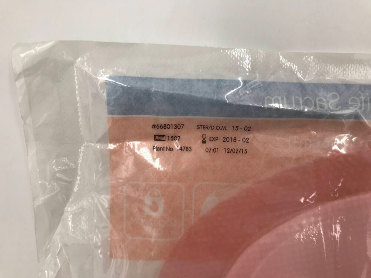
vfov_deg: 49.7
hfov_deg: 63.4
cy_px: 139
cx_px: 186
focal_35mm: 28
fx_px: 300
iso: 20
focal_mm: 3.99
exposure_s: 1/123
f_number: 1.8
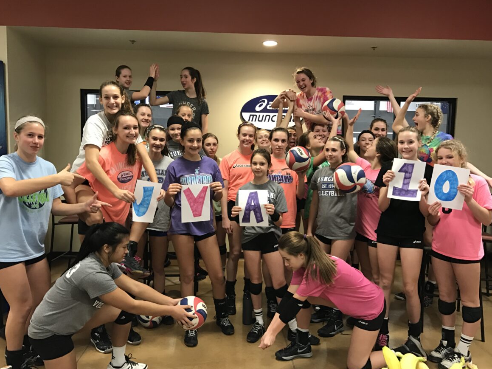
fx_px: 412
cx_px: 245
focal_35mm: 29
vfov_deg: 48.2
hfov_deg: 61.7
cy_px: 189
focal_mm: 3.99
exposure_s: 1/15
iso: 64
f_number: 1.8
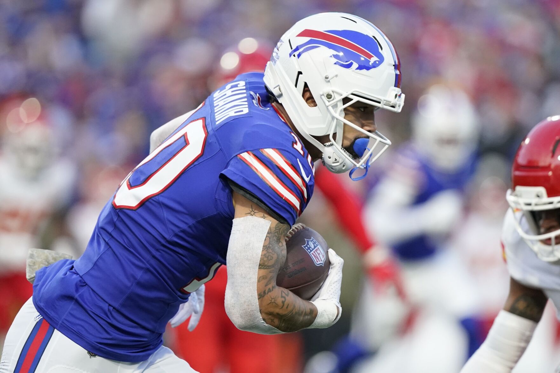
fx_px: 6999
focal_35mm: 450
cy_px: 186
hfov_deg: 4.6
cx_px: 280
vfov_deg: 3.1
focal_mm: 300
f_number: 2.8
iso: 3200
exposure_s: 1/4000
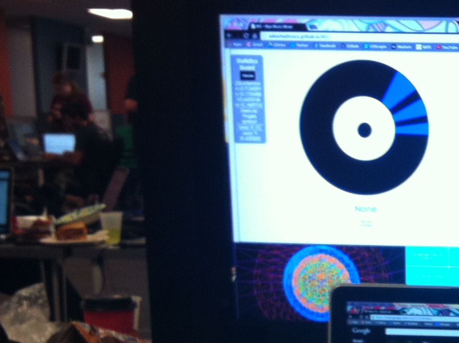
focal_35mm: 95
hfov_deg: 19.9
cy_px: 367
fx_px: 1258
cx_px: 485
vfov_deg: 15.2
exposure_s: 1/24
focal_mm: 3.85
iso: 80
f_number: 2.8
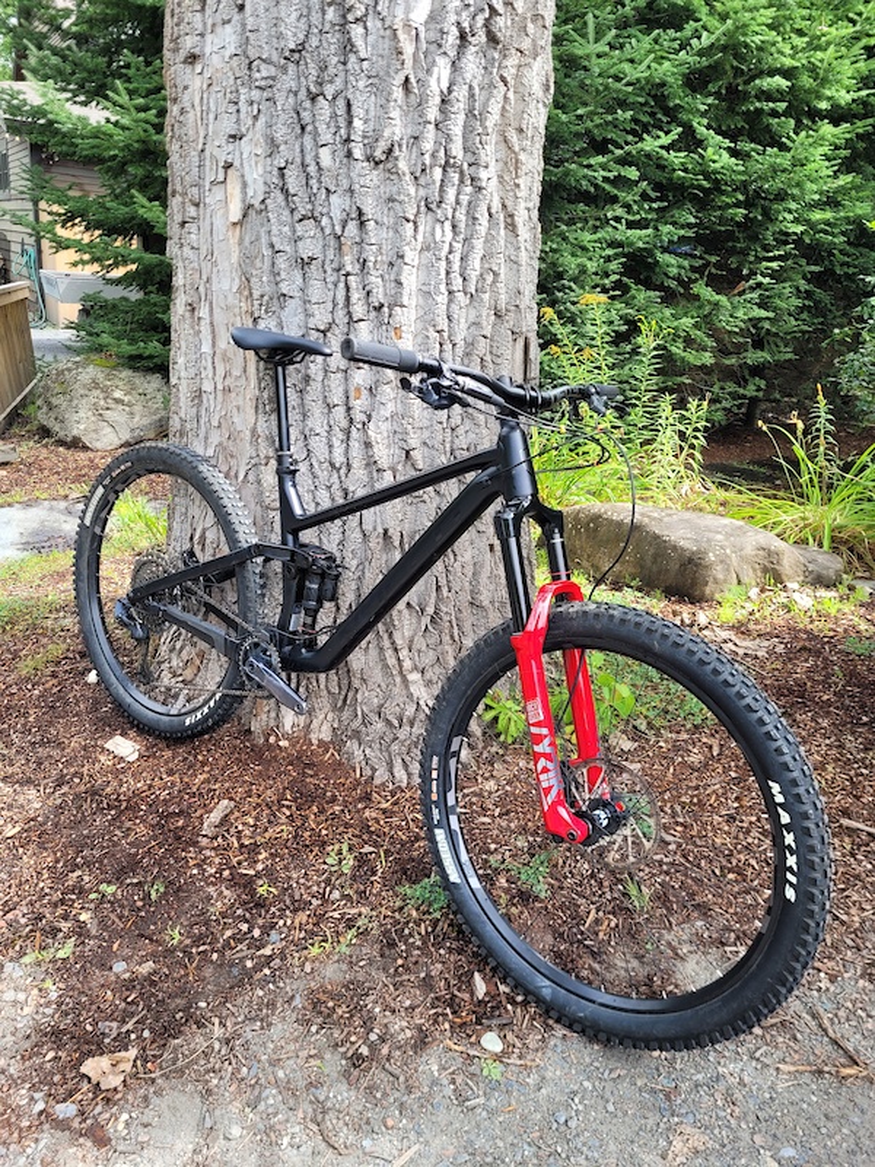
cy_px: 584
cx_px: 438
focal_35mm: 26
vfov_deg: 67.3
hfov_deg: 53.1
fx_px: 876
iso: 40
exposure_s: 1/279
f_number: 1.8
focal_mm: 5.4
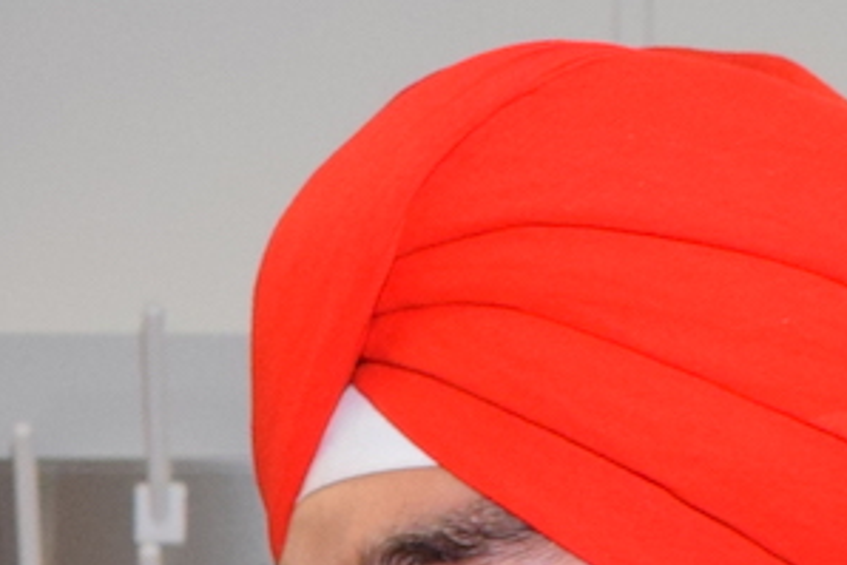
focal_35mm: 204
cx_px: -631
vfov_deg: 6.5
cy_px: 1218
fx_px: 4802
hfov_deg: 9.6
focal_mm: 18
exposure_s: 1/100
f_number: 5
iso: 800
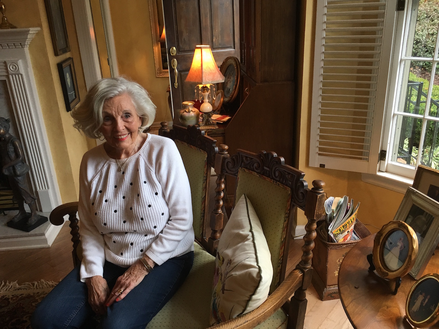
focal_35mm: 29
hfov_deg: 61.7
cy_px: 164
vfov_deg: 48.2
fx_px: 368
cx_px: 220
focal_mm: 4.15
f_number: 2.2
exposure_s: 1/30
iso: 40
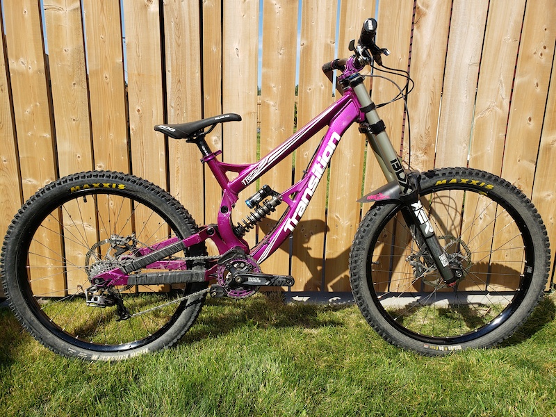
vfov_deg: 53.1
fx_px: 418
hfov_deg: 67.3
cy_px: 208
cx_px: 278
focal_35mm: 26
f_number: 2.4
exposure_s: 1/1055
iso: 50
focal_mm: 4.3
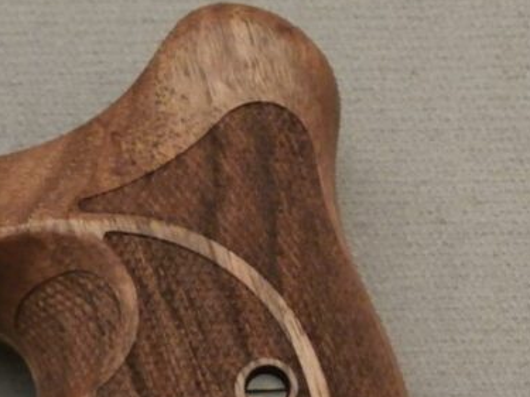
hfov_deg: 17.5
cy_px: 503
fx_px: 1714
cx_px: 154
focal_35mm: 112
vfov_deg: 12.8
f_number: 3.6
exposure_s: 1/15
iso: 400
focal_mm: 7.28
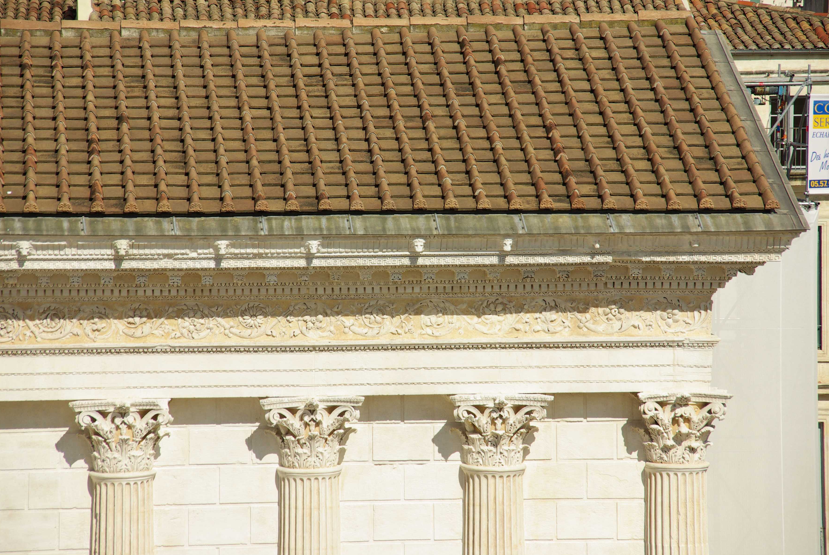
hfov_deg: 11.1
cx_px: 404
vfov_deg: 7.5
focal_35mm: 185
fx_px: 4255
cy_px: 256
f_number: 8
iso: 200
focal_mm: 113
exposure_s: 1/1500
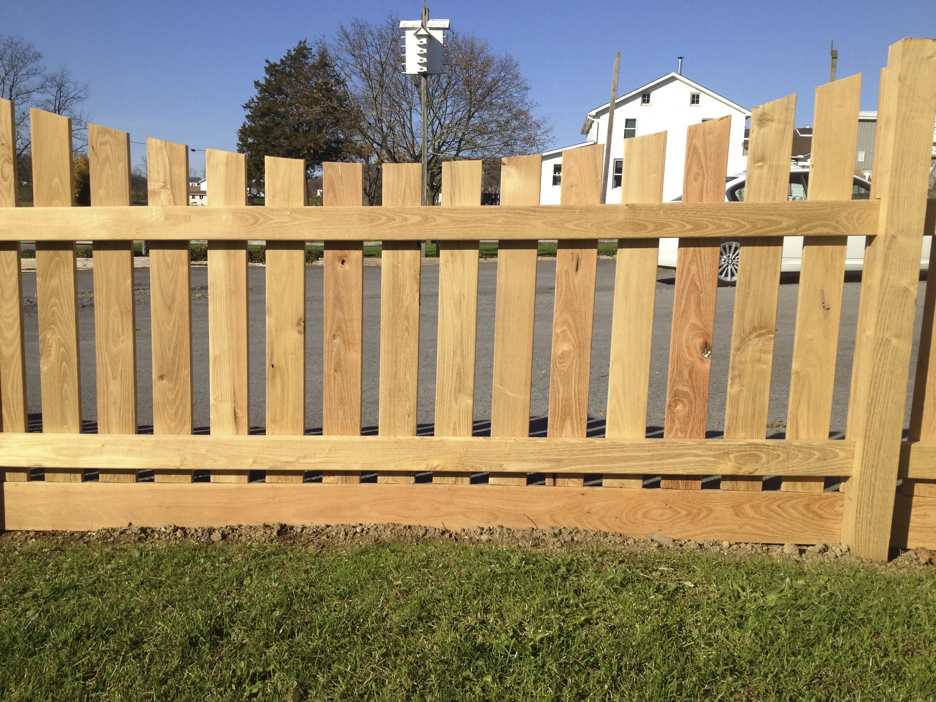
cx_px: 468
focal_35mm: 35
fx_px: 946
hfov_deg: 52.6
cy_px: 351
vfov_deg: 40.7
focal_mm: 4.28
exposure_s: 1/1842
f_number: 2.4
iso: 50
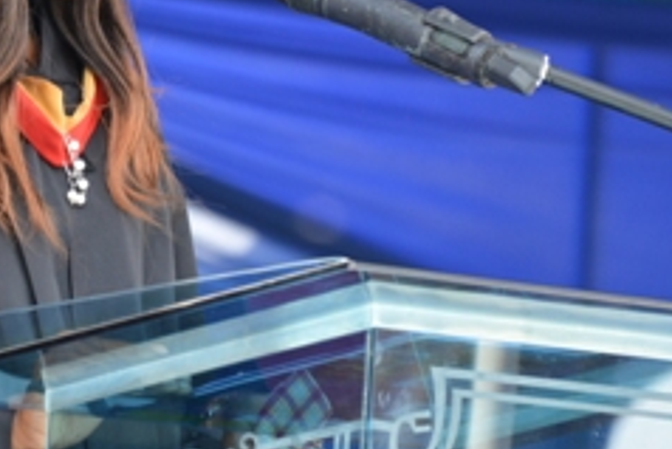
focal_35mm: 564
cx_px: 85
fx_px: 10534
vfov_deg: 2.4
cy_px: 150
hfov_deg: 3.7
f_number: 6.3
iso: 400
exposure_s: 1/250
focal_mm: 140
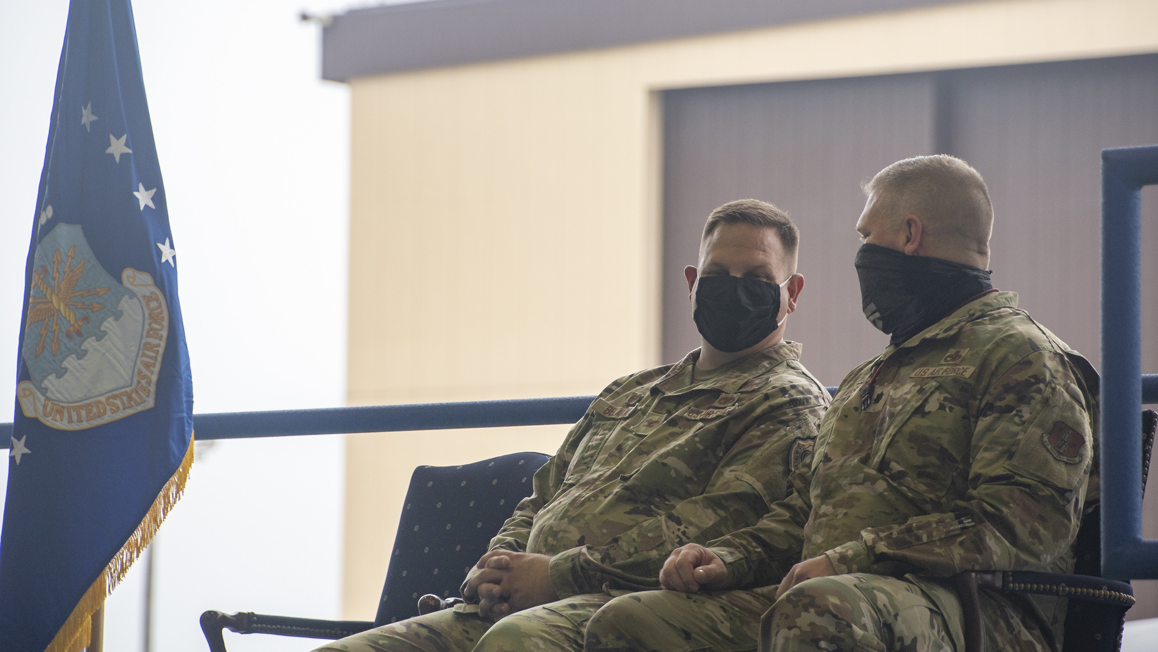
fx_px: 8014
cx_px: 583
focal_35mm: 261
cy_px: 262
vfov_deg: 4.7
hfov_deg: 8.3
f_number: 6
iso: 320
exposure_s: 1/200
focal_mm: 160
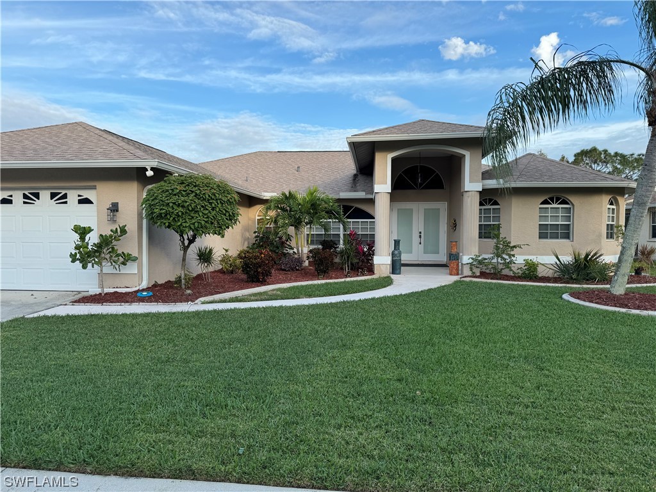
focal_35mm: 24
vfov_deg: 56.8
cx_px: 328
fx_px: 455
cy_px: 246
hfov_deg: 71.6
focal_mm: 6.86
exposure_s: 1/1524
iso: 80
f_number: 1.78
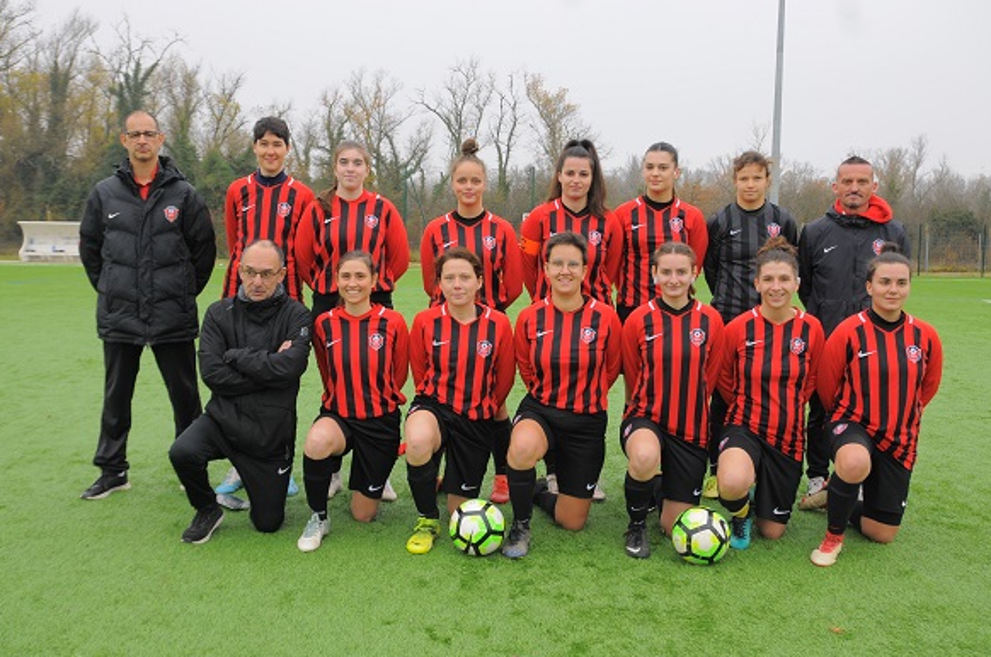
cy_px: 323
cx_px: 506
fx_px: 934
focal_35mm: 34
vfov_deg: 38.8
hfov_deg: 55.9
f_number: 5.6
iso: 320
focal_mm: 22
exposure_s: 1/125
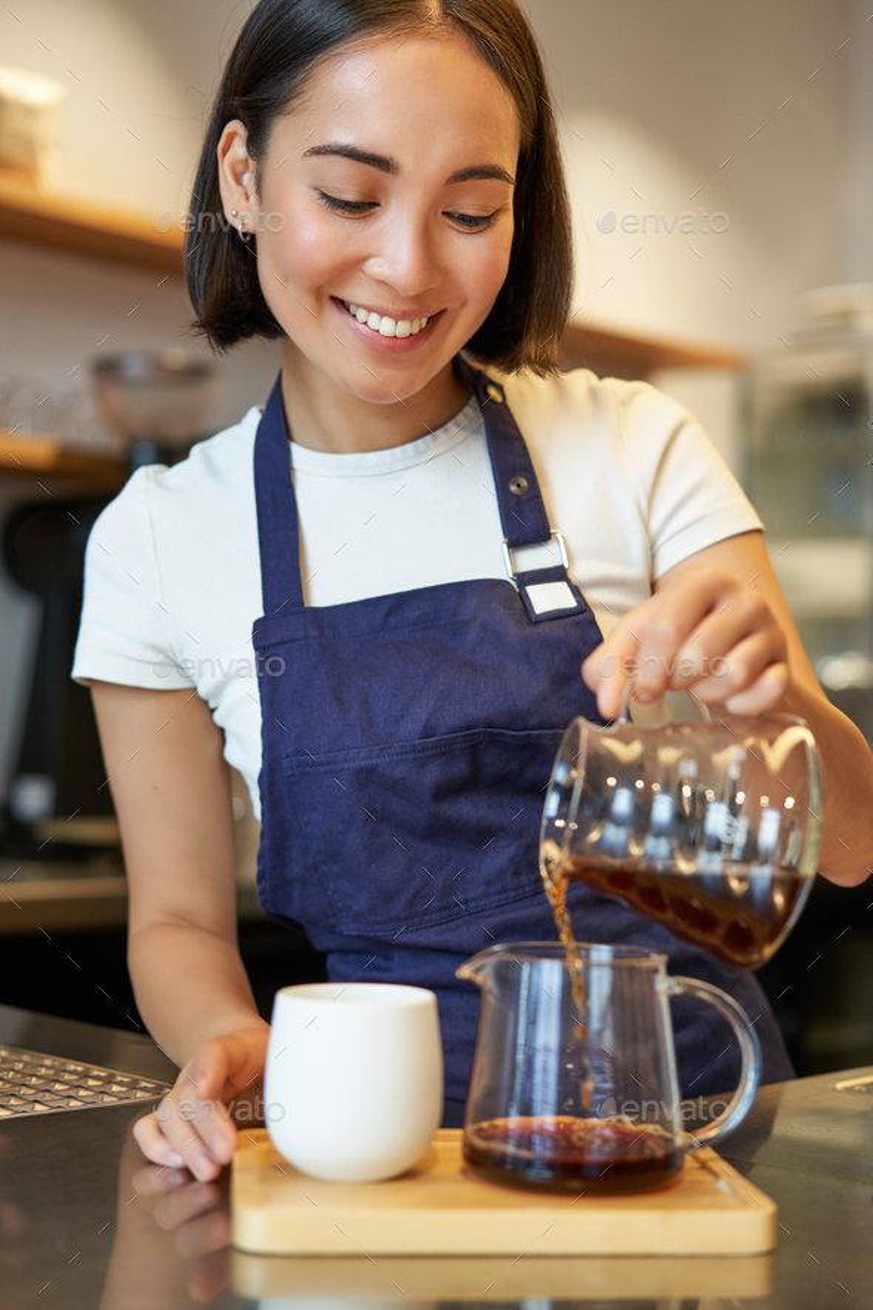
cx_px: 436
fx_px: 2000
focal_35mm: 55
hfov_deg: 24.6
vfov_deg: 36.2
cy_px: 655
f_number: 2.5
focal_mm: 55
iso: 320
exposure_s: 1/250
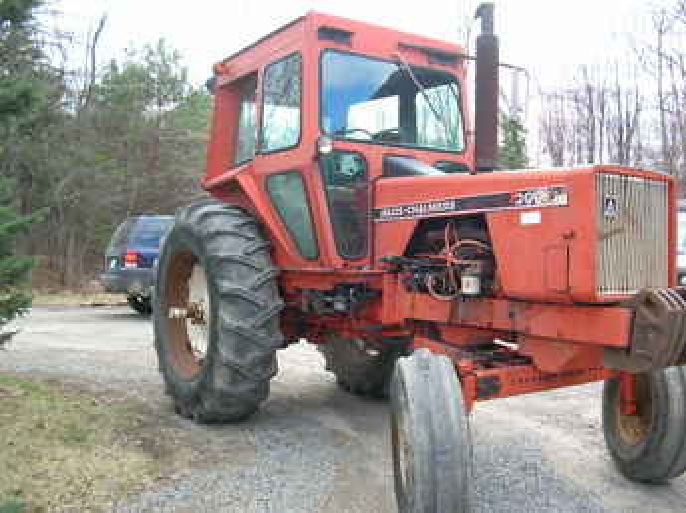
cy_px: 256
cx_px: 343
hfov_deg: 52.7
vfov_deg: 40.6
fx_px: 693
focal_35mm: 35
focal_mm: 5.8
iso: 50
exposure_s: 1/122
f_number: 2.8
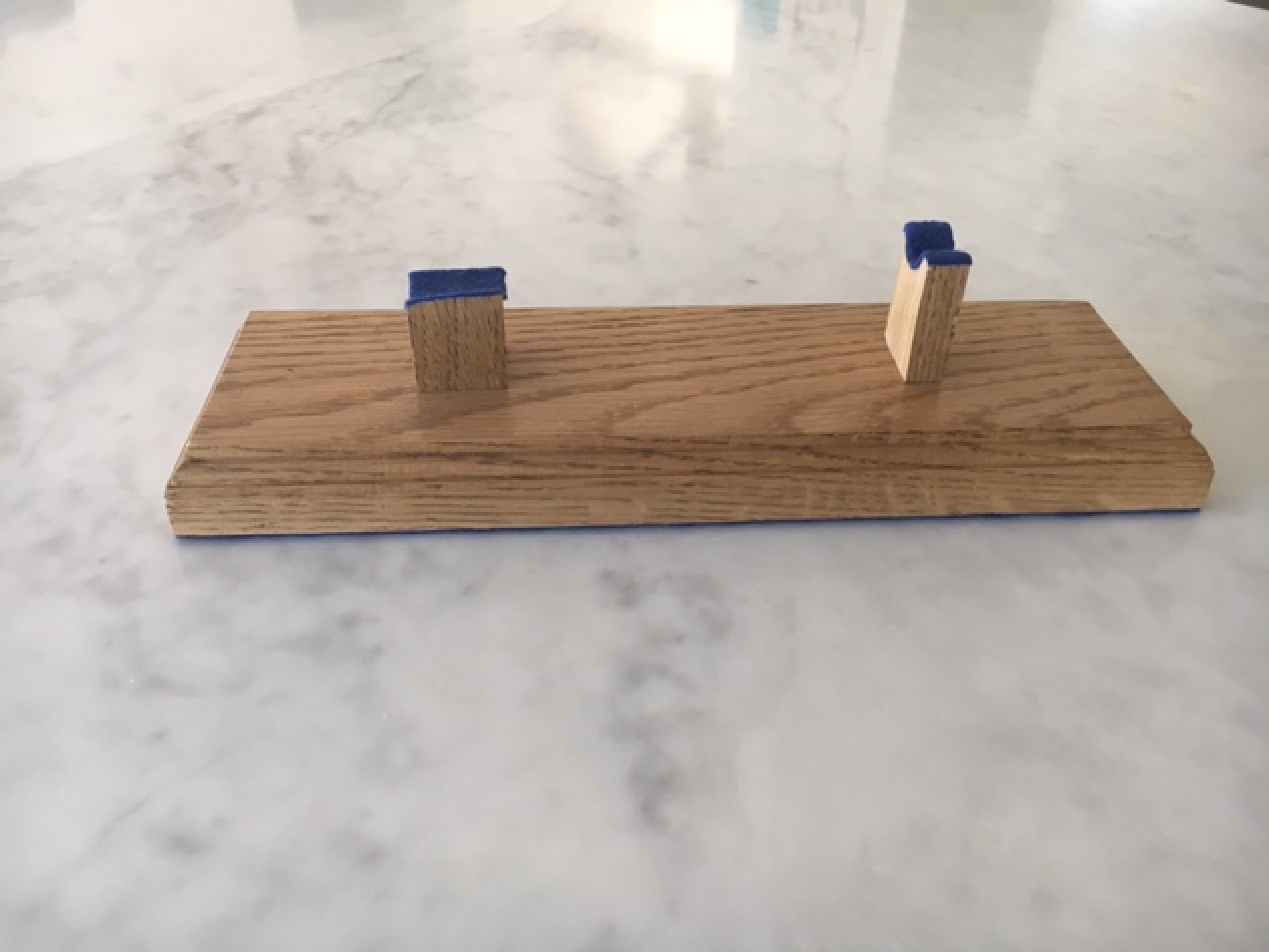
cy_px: 476
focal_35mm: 29
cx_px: 634
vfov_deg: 48.2
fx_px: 1063
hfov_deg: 61.7
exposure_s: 1/33
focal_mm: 4.15
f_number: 2.2
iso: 64
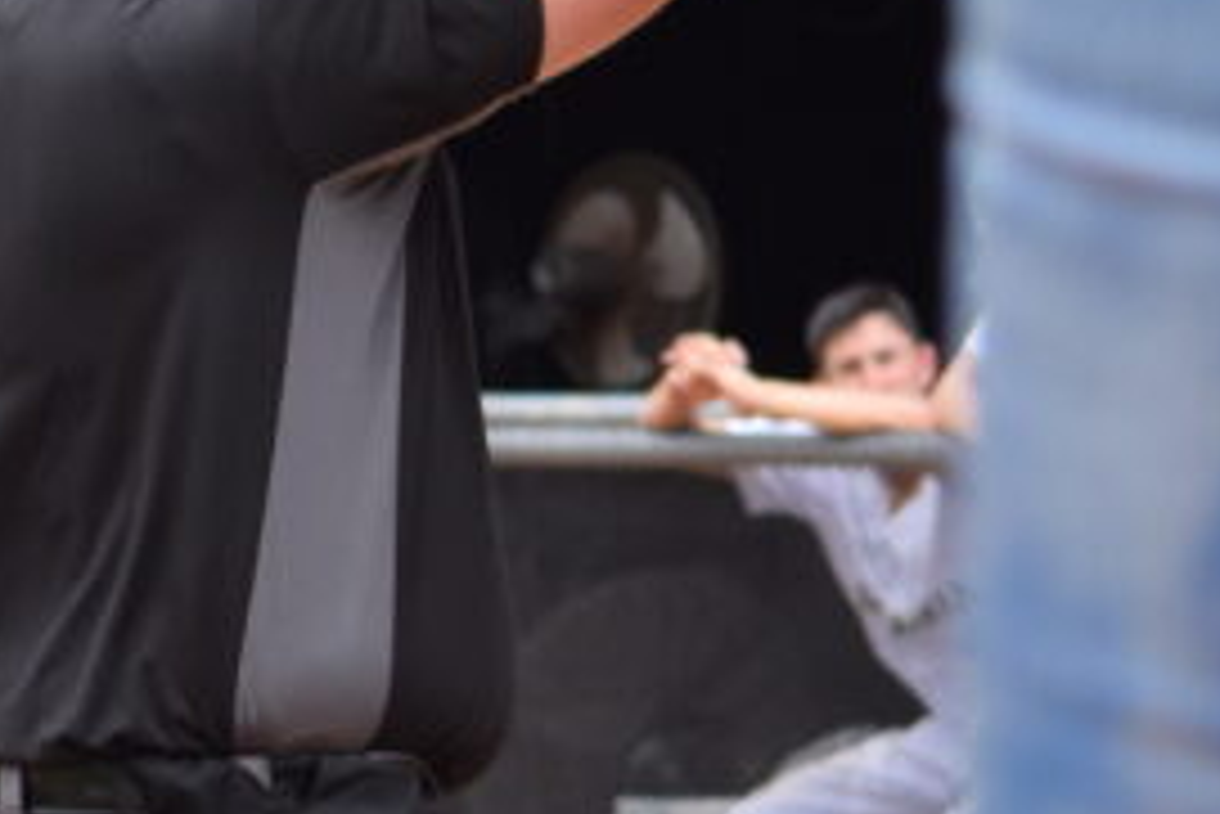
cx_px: -1112
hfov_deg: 2.8
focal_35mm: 730
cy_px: 616
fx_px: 24751
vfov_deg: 1.9
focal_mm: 86
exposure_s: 1/1000
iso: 400
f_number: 5
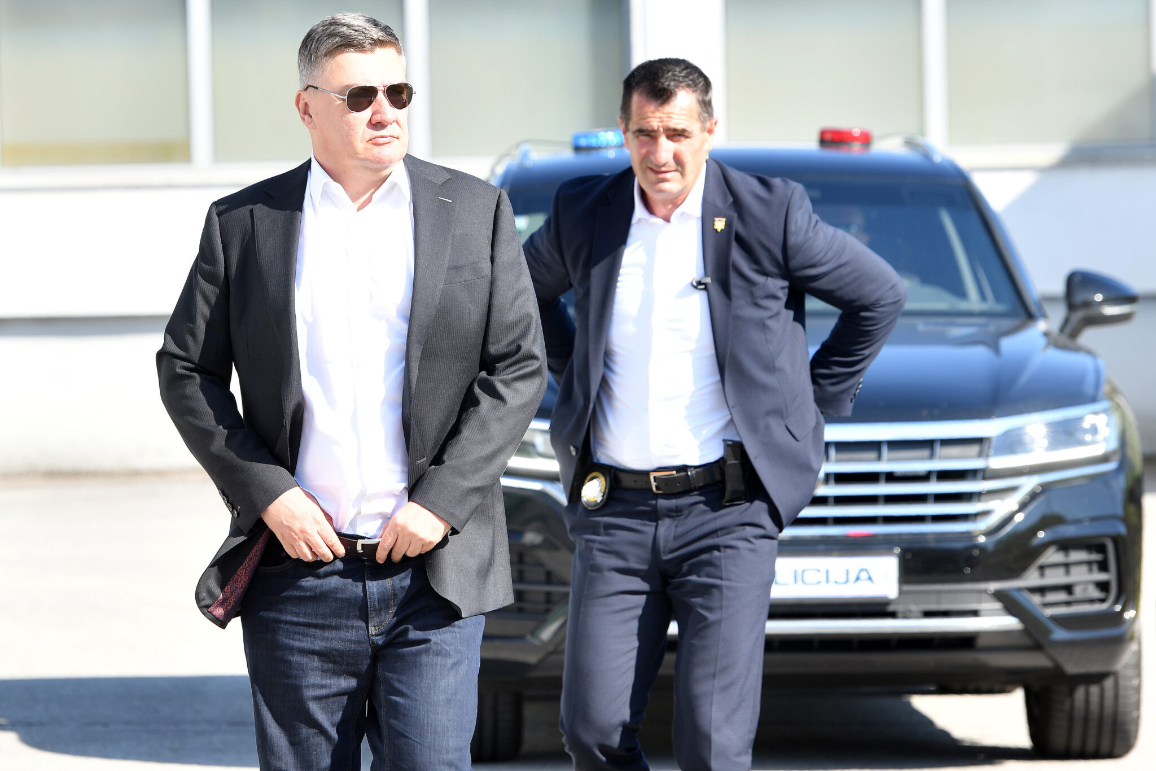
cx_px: 578
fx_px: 5138
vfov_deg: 8.6
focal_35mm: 160
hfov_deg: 12.8
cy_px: 386
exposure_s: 1/250
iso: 125
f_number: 8
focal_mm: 160
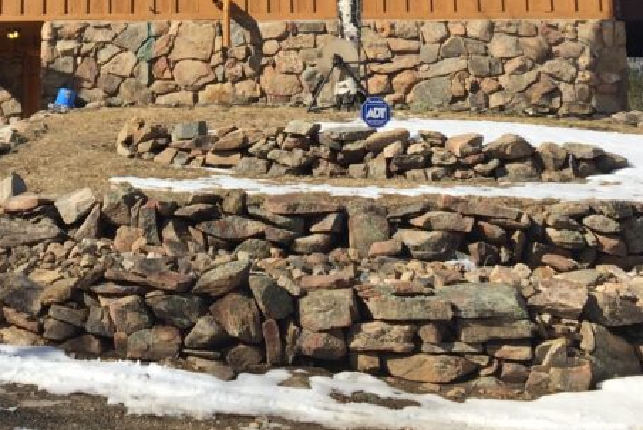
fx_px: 1430
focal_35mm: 80
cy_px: -187
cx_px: 135
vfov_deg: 15.9
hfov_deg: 25.0
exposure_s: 1/2639
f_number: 2.2
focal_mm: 4.15
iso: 32
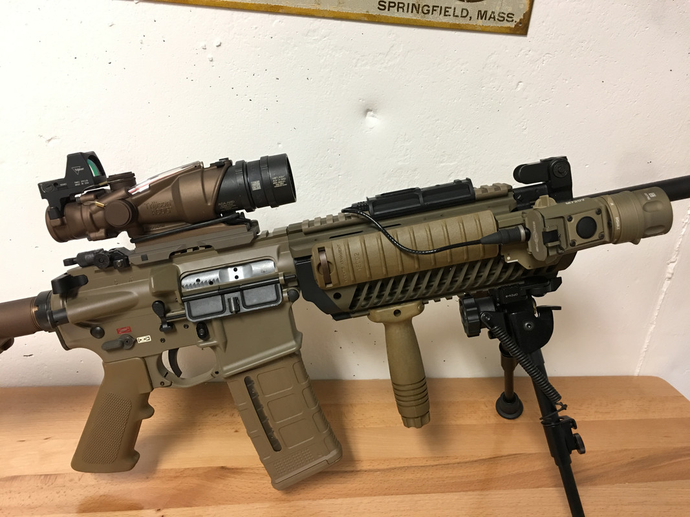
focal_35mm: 29
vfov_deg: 48.2
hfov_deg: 61.7
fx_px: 578
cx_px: 345
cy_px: 258
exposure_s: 1/15
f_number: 2.2
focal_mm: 4.15
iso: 64
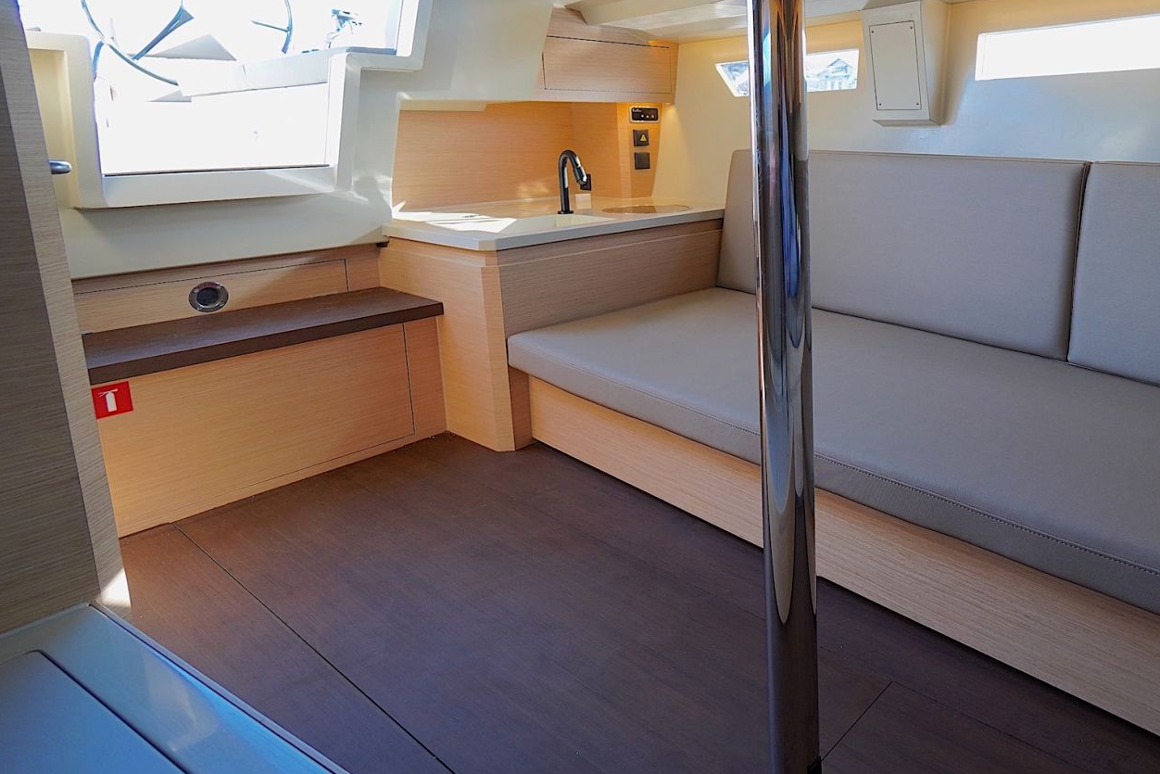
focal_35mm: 23
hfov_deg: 70.6
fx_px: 741
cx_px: 879
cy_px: 258
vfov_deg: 54.0
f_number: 4
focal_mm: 10
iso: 125
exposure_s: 1/30
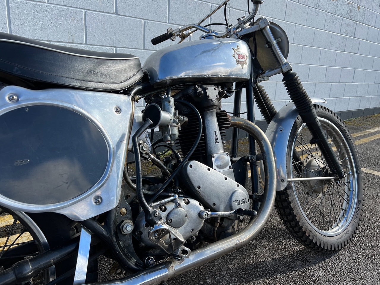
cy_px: 142
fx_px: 285
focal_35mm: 26
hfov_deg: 67.3
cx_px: 190
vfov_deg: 53.1
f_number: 1.5
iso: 50
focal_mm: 5.7
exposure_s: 1/1934
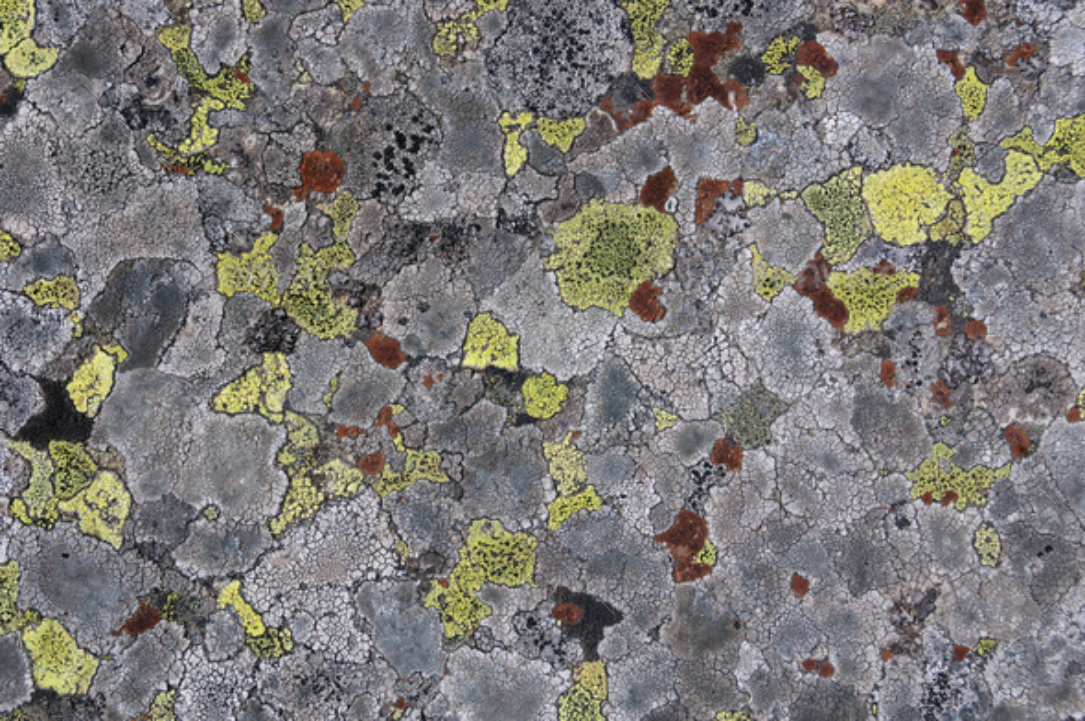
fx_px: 1806
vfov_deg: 22.6
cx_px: 542
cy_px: 360
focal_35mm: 60
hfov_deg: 33.4
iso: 200
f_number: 13
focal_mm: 40
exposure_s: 1/100
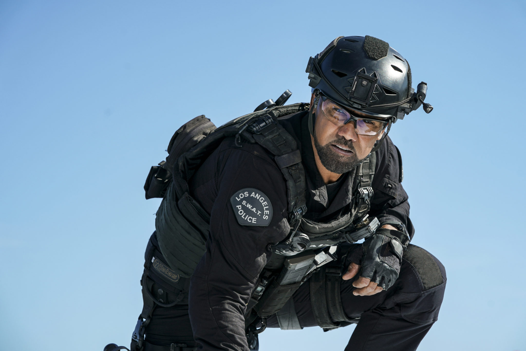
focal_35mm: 105
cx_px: 263
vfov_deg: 13.0
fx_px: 1534
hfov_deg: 19.5
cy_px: 176
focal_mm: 105
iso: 160
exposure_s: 1/500
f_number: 7.1
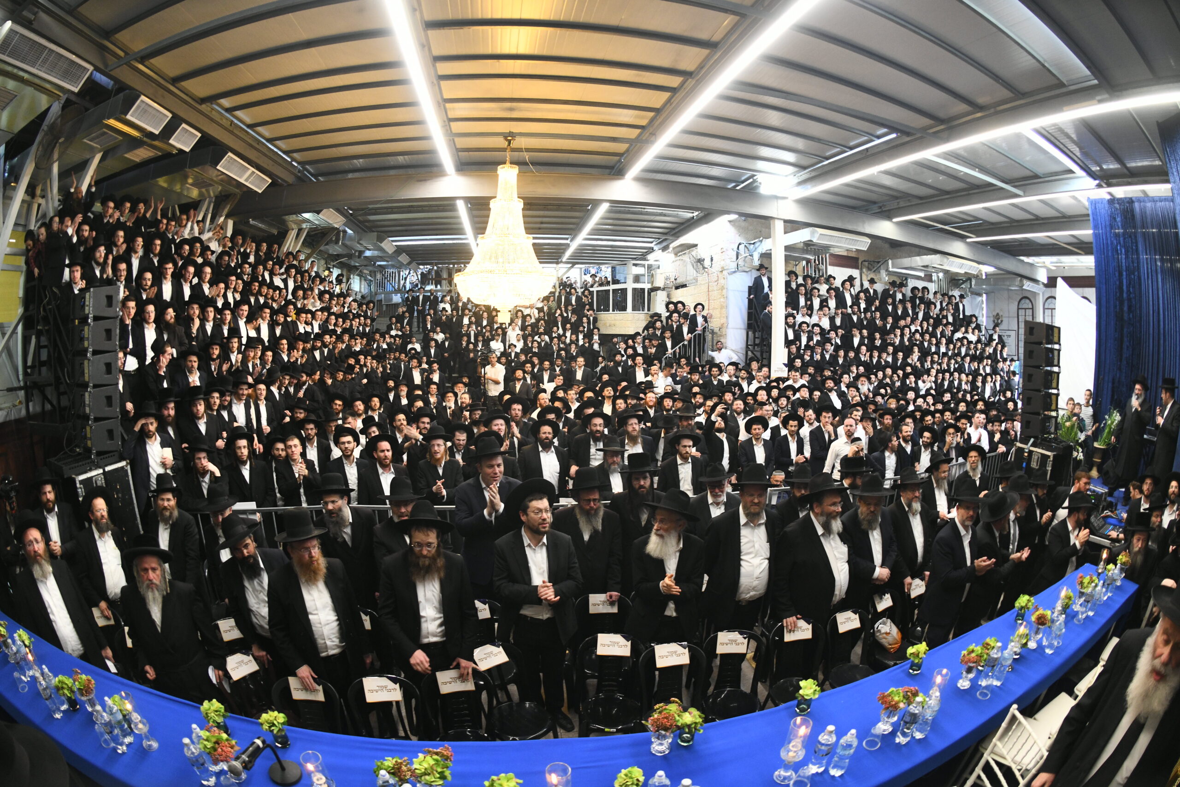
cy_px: 394
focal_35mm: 16
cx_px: 590
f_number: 5
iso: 1600
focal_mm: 16
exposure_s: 1/125
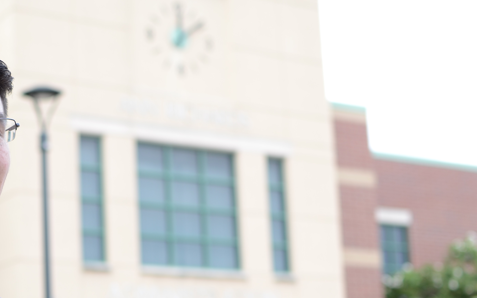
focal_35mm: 89
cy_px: 243
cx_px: 128
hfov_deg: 23.1
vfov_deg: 14.6
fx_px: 1155
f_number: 2.5
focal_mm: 35
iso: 100
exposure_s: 1/500
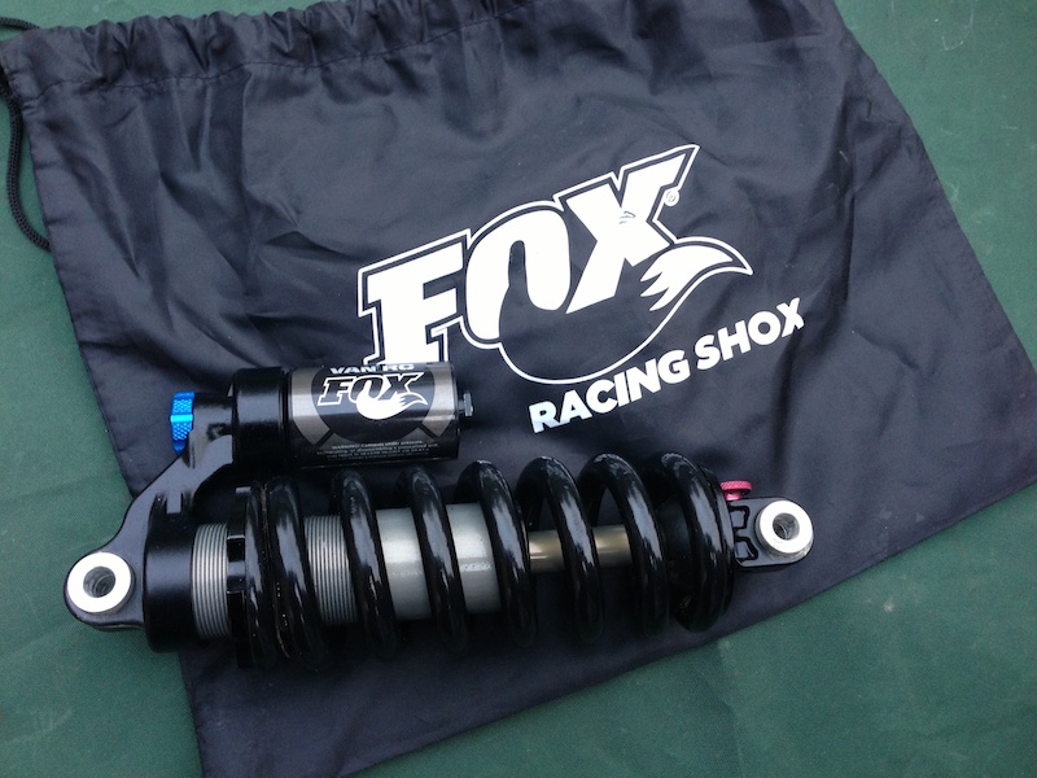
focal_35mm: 33
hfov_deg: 55.4
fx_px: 989
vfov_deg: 42.9
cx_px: 518
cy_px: 389
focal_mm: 4.13
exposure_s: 1/20
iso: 100
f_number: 2.4
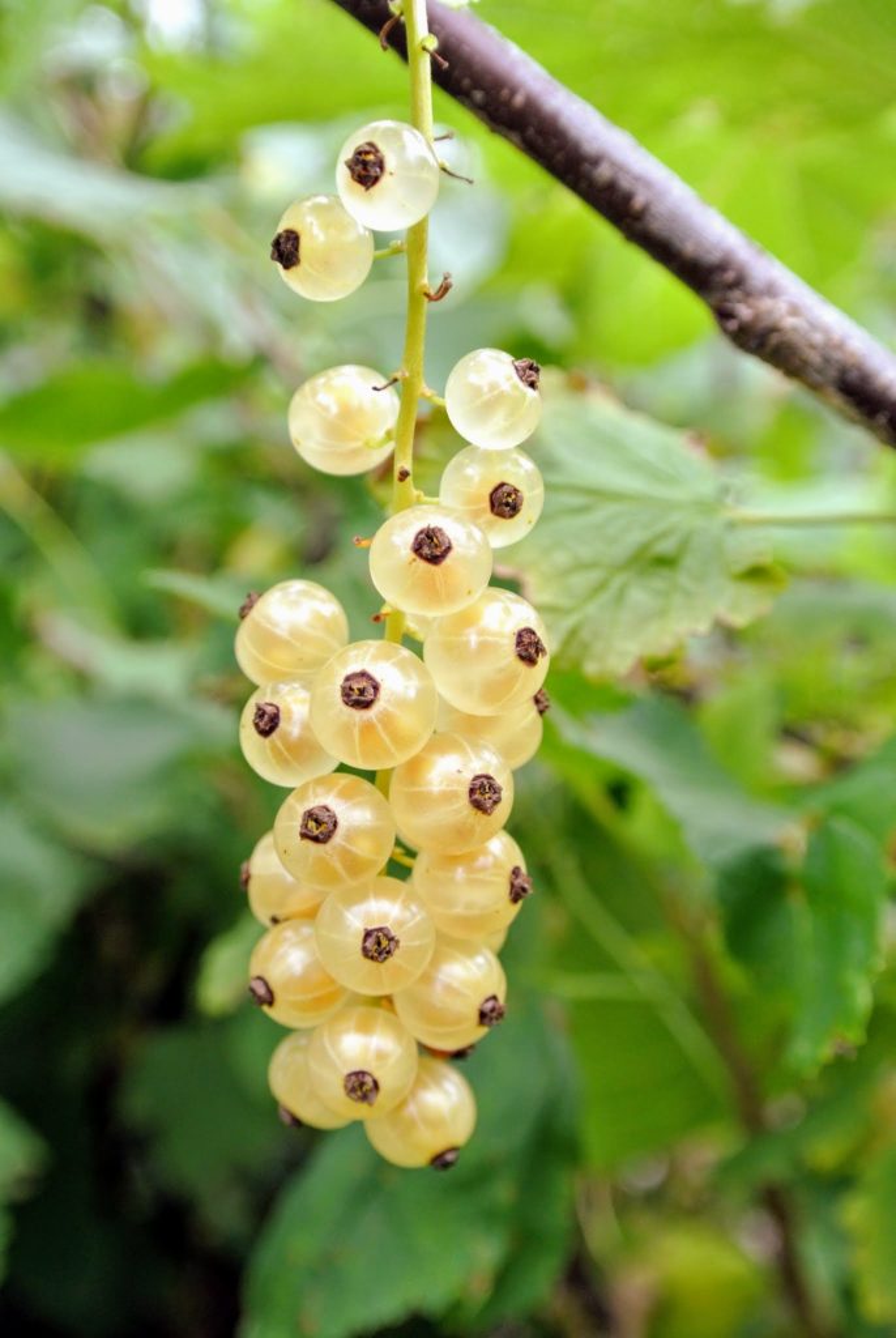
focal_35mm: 51
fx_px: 1897
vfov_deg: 38.8
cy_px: 669
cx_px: 448
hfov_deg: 26.6
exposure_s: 1/125
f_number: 4.8
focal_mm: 18.9
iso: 220
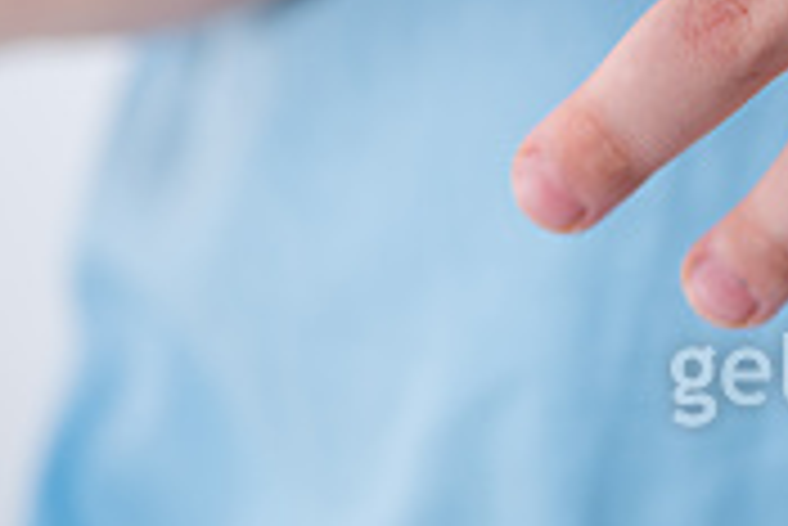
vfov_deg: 4.5
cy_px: -182
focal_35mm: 304
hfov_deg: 6.7
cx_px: 1099
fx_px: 6660
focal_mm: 105
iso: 31
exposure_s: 1/160
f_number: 4.5
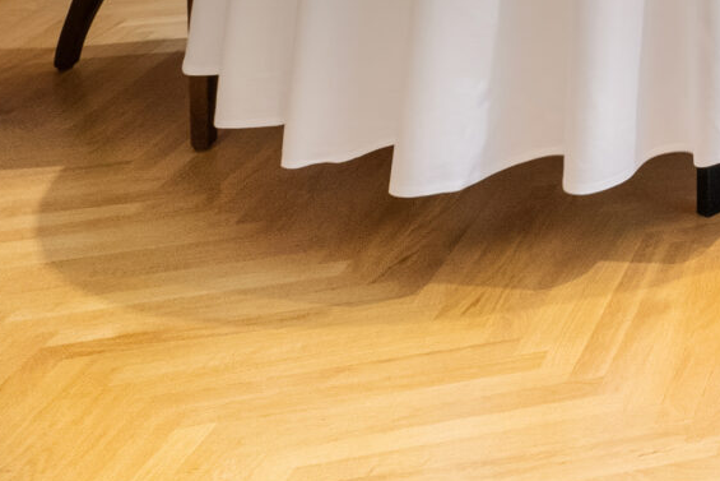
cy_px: -599
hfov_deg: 16.2
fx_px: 1540
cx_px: 1612
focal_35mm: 77
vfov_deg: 13.8
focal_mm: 17
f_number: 5.6
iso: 100
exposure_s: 8
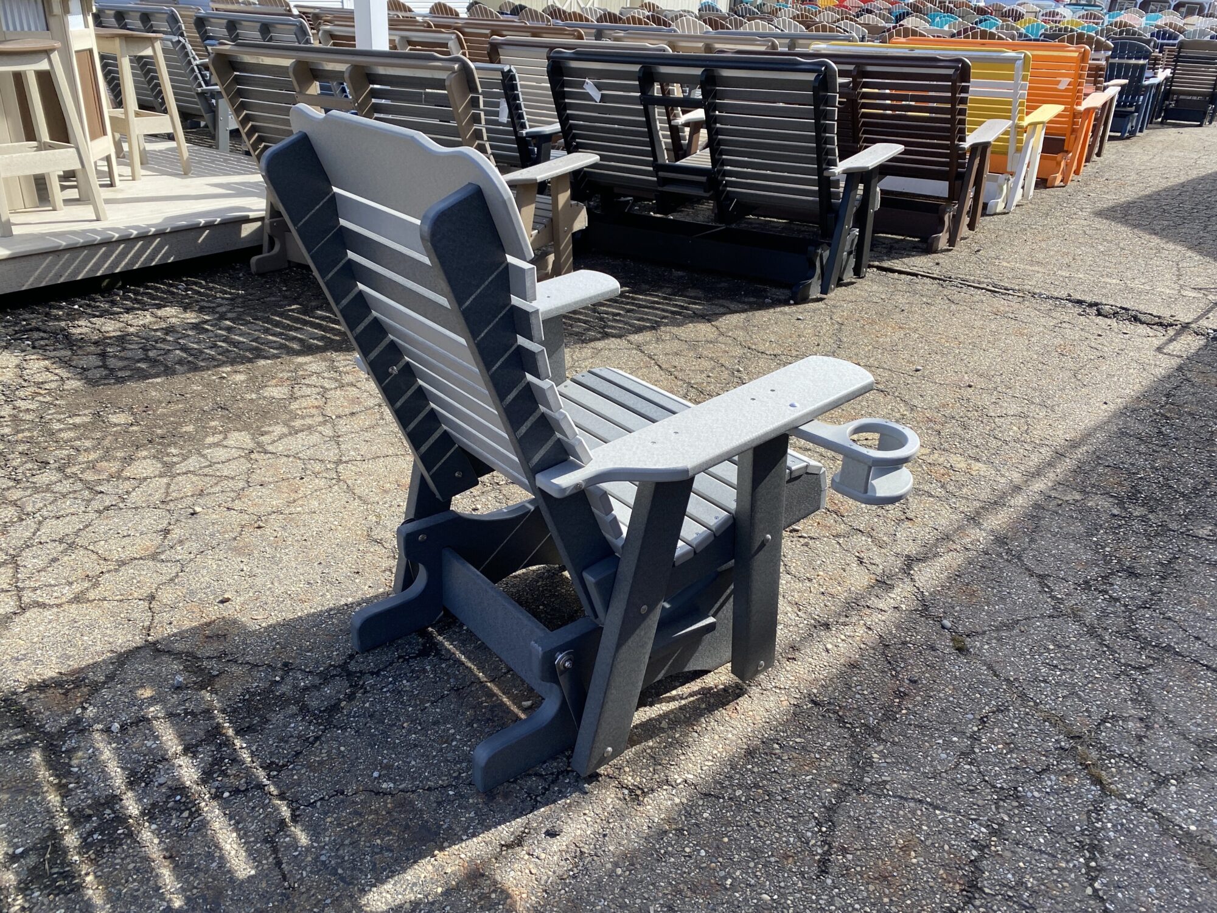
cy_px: 456
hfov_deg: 67.3
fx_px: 914
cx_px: 608
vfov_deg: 53.1
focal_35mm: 26
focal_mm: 4.25
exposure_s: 1/747
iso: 32
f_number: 1.8
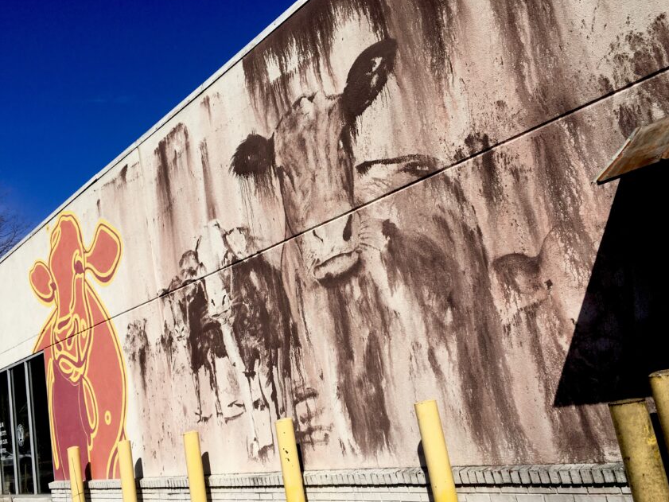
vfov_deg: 46.8
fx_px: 580
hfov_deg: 60.0
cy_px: 253
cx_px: 333
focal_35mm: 30
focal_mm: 4.15
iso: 25
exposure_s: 1/2959
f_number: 2.2
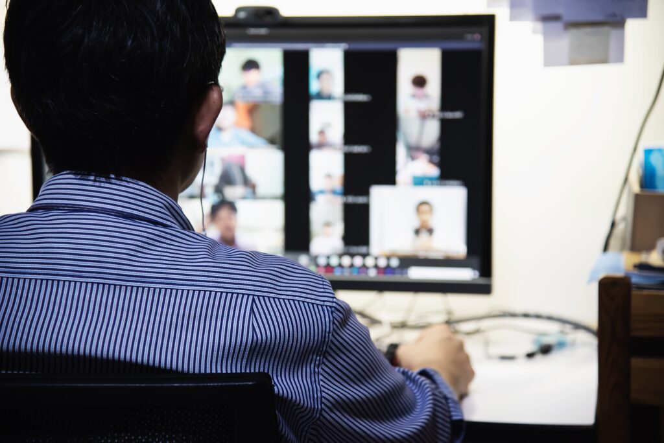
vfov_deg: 14.9
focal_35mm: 92
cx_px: 332
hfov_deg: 22.1
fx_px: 1698
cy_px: 222
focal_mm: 92
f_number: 4
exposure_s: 1/100
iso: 1800
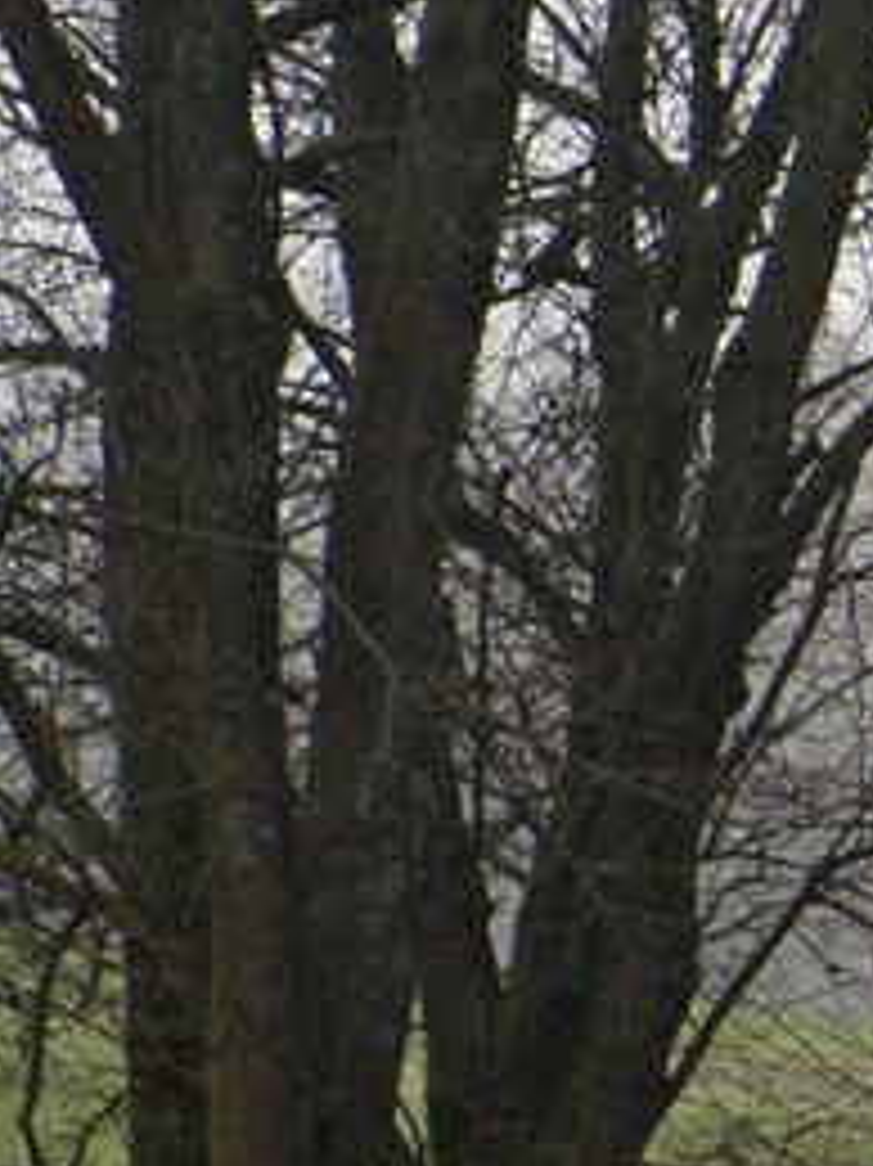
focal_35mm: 421
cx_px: 3424
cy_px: 117
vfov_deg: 4.7
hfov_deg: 3.4
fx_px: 14168
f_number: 4
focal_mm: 70
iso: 800
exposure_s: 1/200
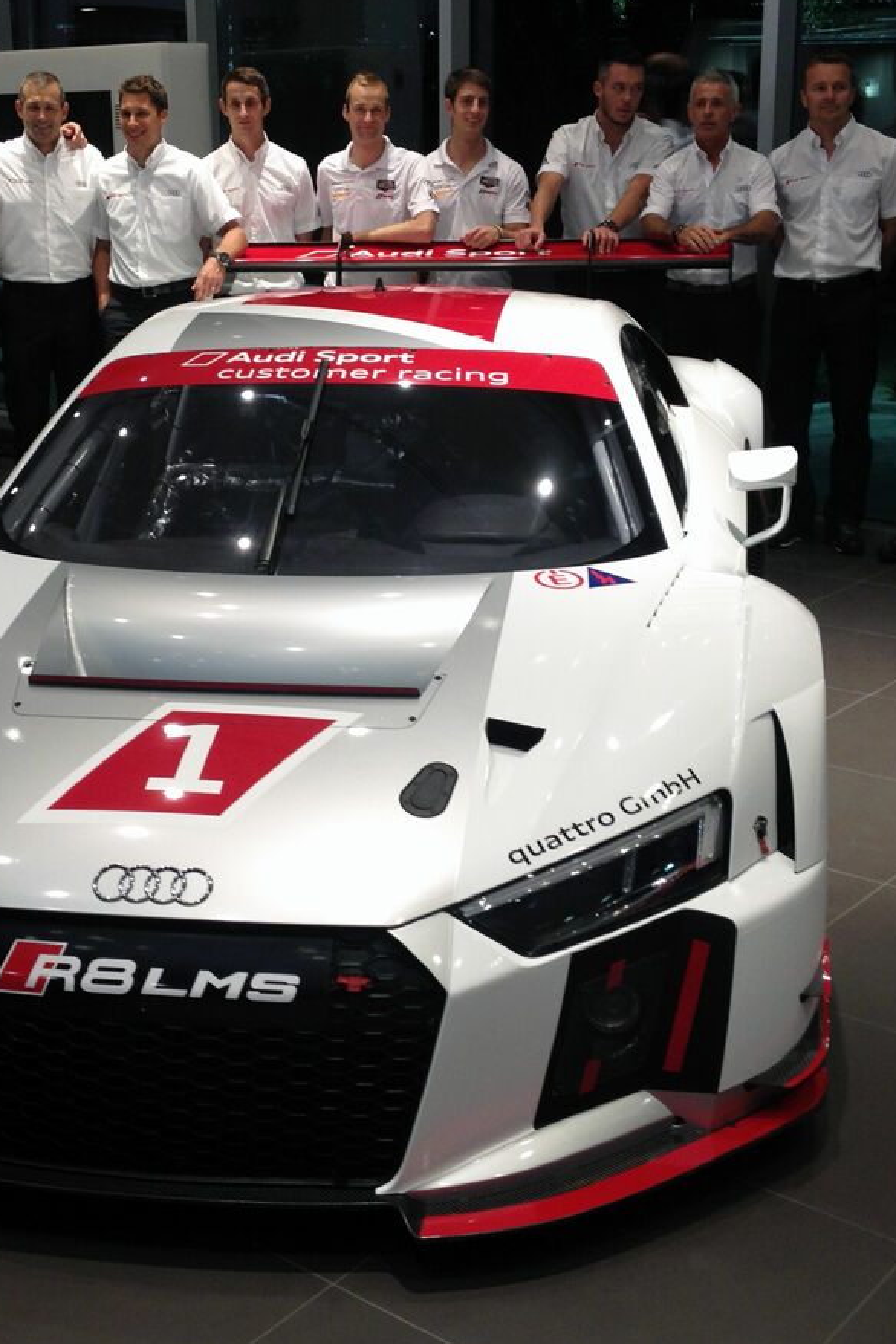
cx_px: 344
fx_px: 1979
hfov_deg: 25.5
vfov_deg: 37.5
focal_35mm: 53
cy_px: 627
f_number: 2.4
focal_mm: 4.28
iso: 50
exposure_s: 1/40
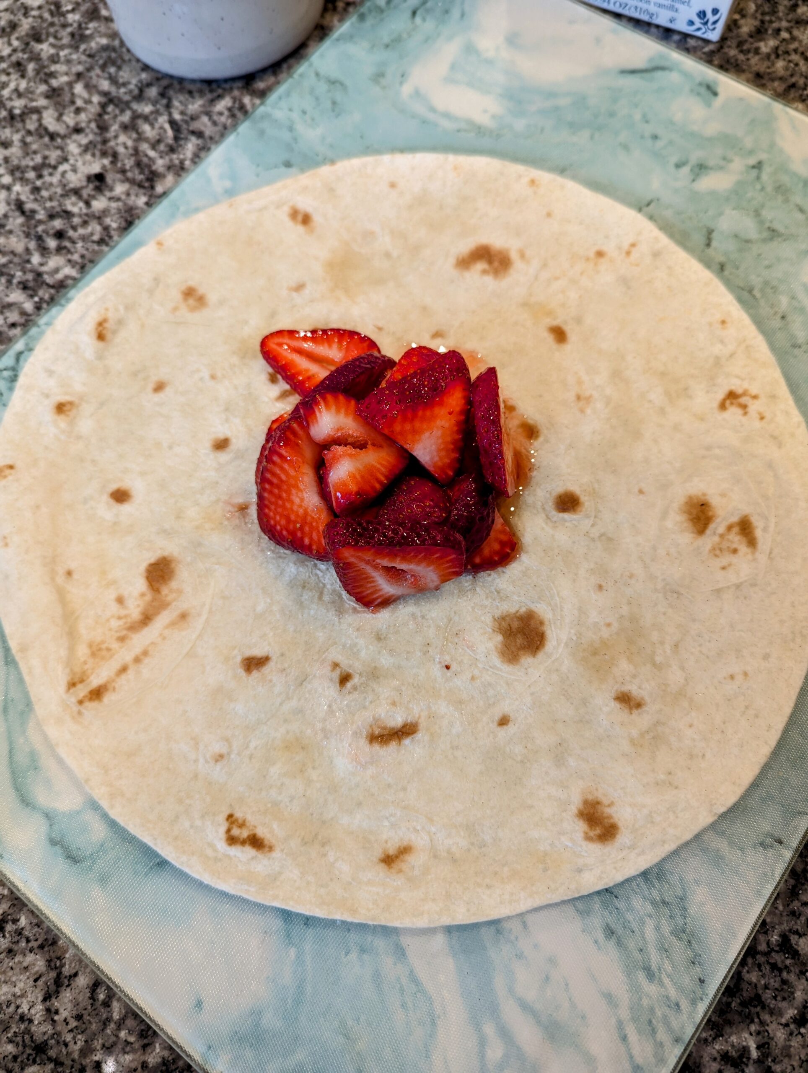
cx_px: 404
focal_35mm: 24
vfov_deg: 71.5
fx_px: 745
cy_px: 536
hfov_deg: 56.9
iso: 75
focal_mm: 6.81
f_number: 1.85
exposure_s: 1/30
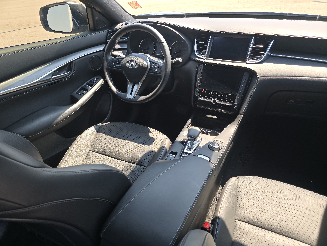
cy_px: 123
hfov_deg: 73.9
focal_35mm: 23
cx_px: 164
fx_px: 217
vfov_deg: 58.9
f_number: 1.7
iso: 40
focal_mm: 6.3
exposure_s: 1/180
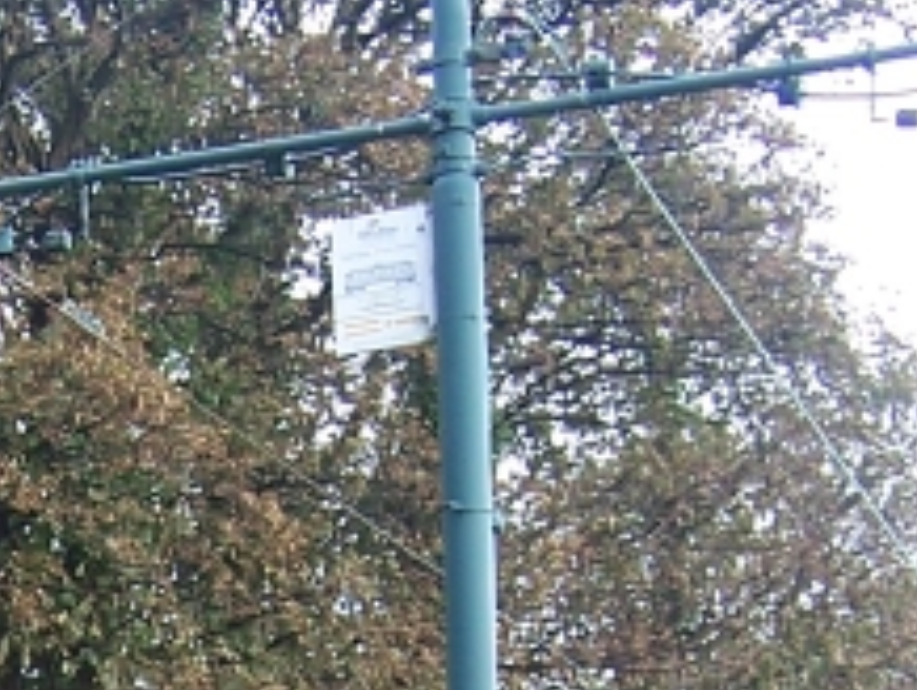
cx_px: -198
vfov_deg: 11.8
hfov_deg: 15.6
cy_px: 959
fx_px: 3209
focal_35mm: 121
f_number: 3.4
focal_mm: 5.5
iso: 80
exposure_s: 1/90
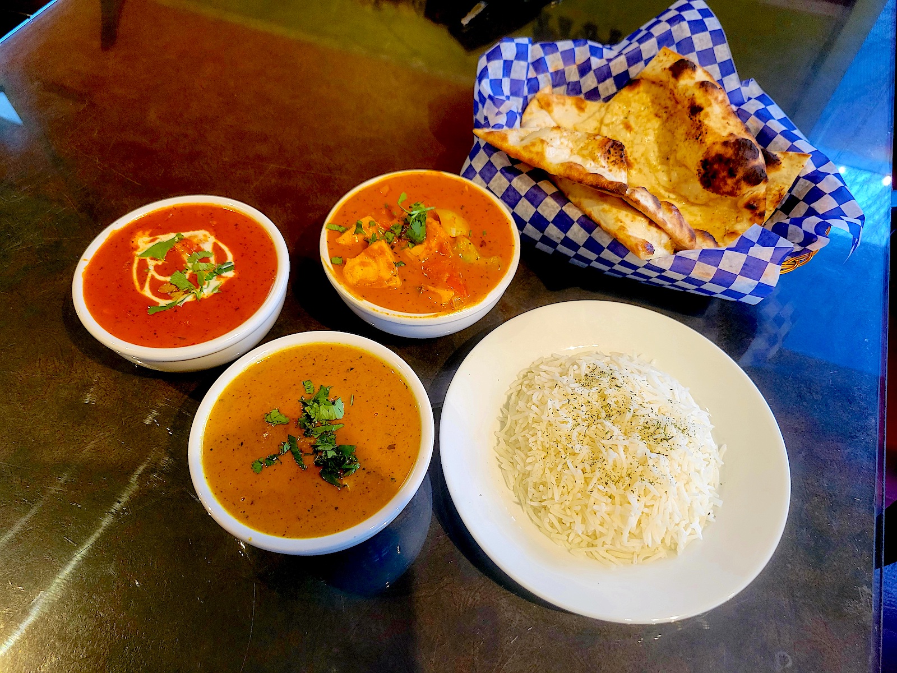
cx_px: 448
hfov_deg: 67.3
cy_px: 336
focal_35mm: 26
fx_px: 674
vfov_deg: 53.1
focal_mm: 5.4
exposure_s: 1/120
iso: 250
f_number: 1.8
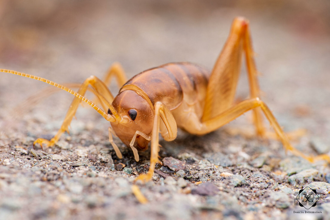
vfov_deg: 13.0
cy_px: 110
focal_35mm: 105
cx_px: 165
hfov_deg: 19.5
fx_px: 962
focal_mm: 105
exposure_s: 1/200
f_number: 18
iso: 200
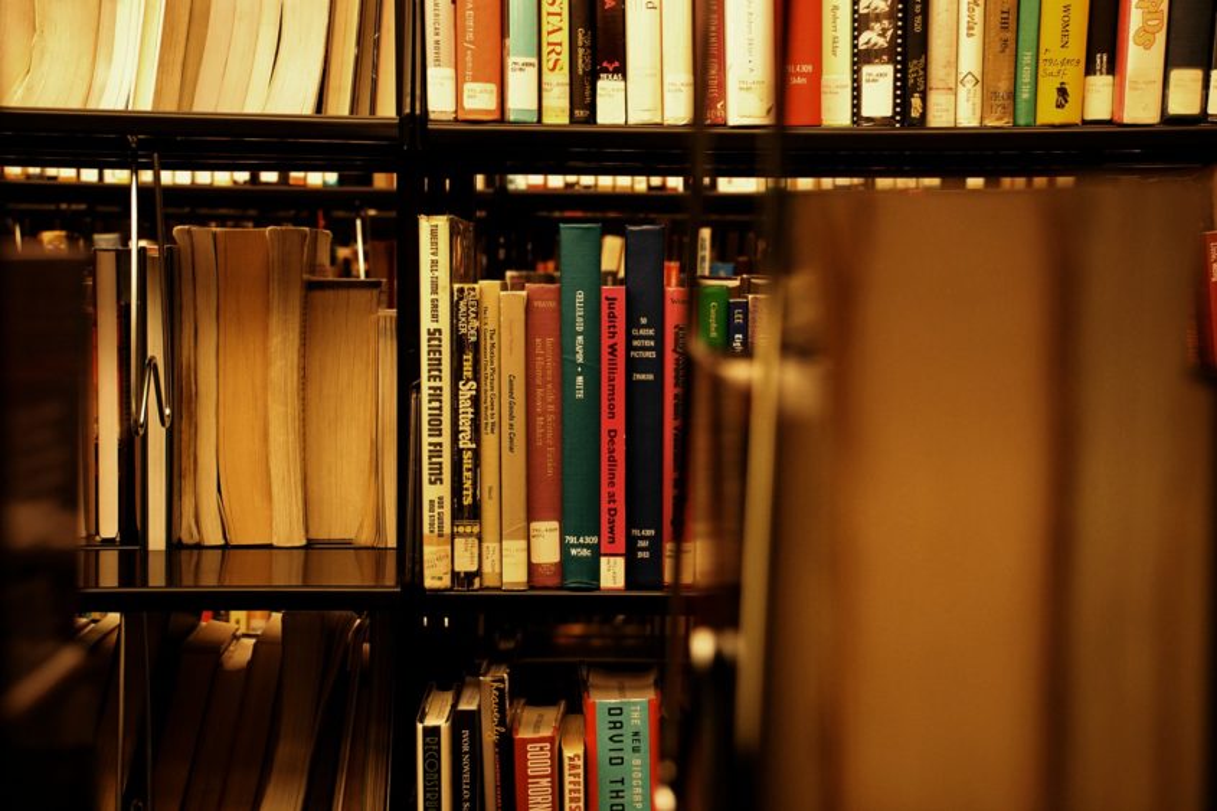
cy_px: 406
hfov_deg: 30.5
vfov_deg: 20.6
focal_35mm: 66
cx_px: 608
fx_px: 2231
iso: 800
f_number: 4.8
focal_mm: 44
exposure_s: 1/25
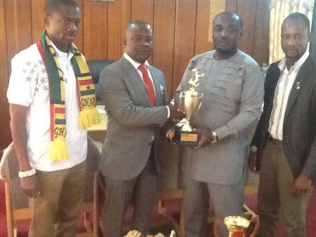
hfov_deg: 42.9
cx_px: 158
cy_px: 118
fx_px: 402
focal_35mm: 44
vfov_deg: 32.9
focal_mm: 2.03
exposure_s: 1/15
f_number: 2.4
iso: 500
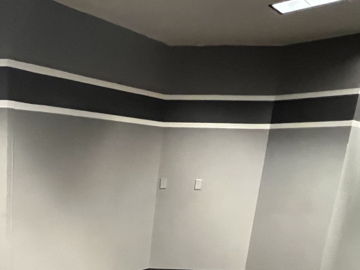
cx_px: 26
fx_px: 364
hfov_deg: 46.6
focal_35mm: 35
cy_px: 255
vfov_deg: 37.4
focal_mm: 1.57
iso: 800
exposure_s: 1/60
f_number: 1.8
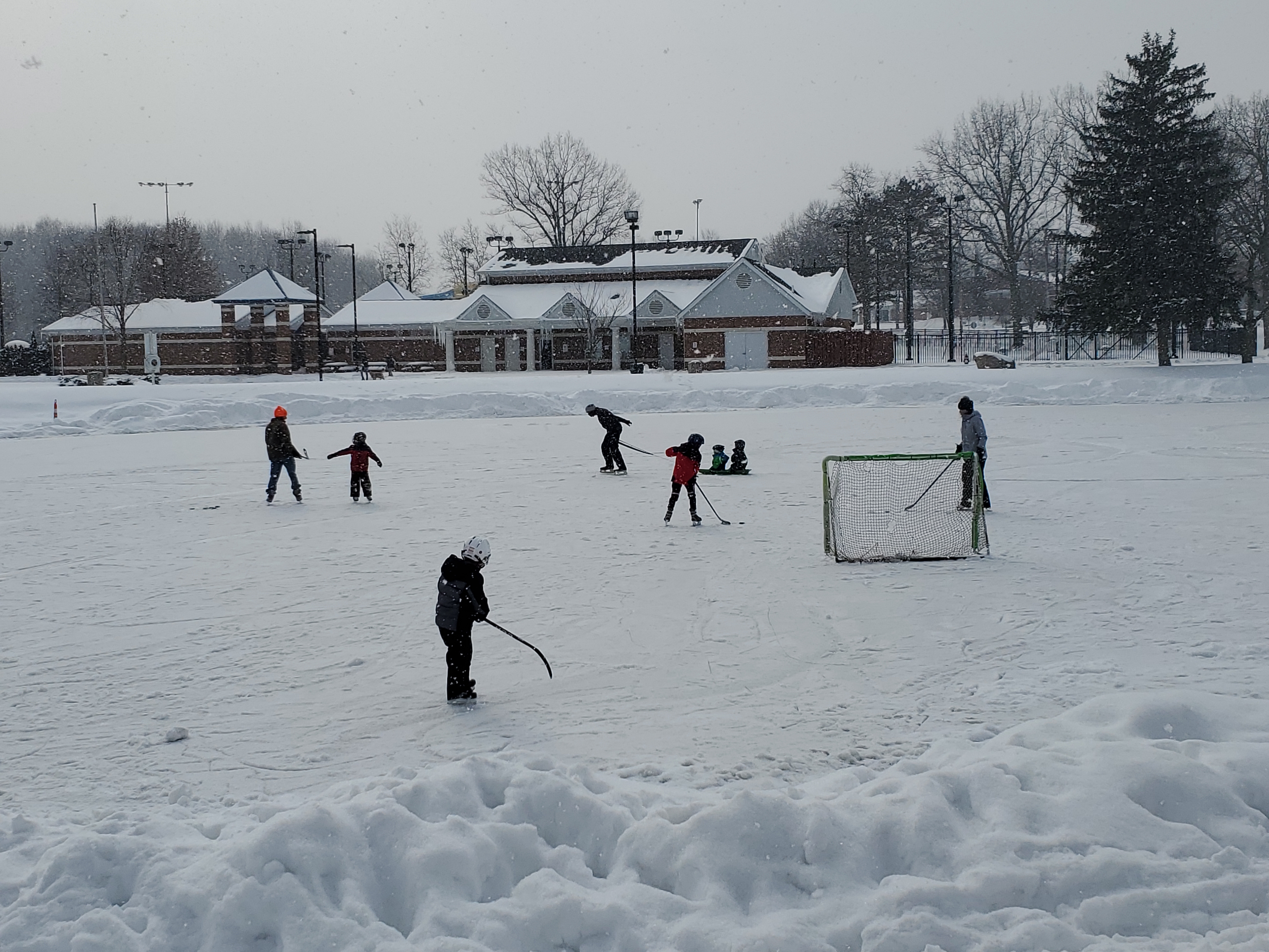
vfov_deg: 53.1
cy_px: 476
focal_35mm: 26
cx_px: 634
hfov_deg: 67.3
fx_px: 953
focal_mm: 4.3
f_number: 2.4
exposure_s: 1/5346
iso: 50
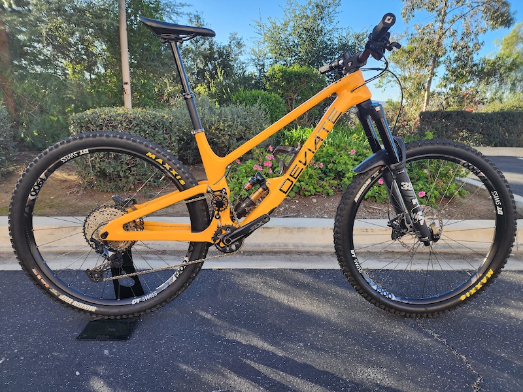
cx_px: 262
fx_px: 347
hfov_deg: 73.9
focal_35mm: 23
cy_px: 196
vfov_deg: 58.9
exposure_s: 1/180
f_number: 1.8
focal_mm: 6.4
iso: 16
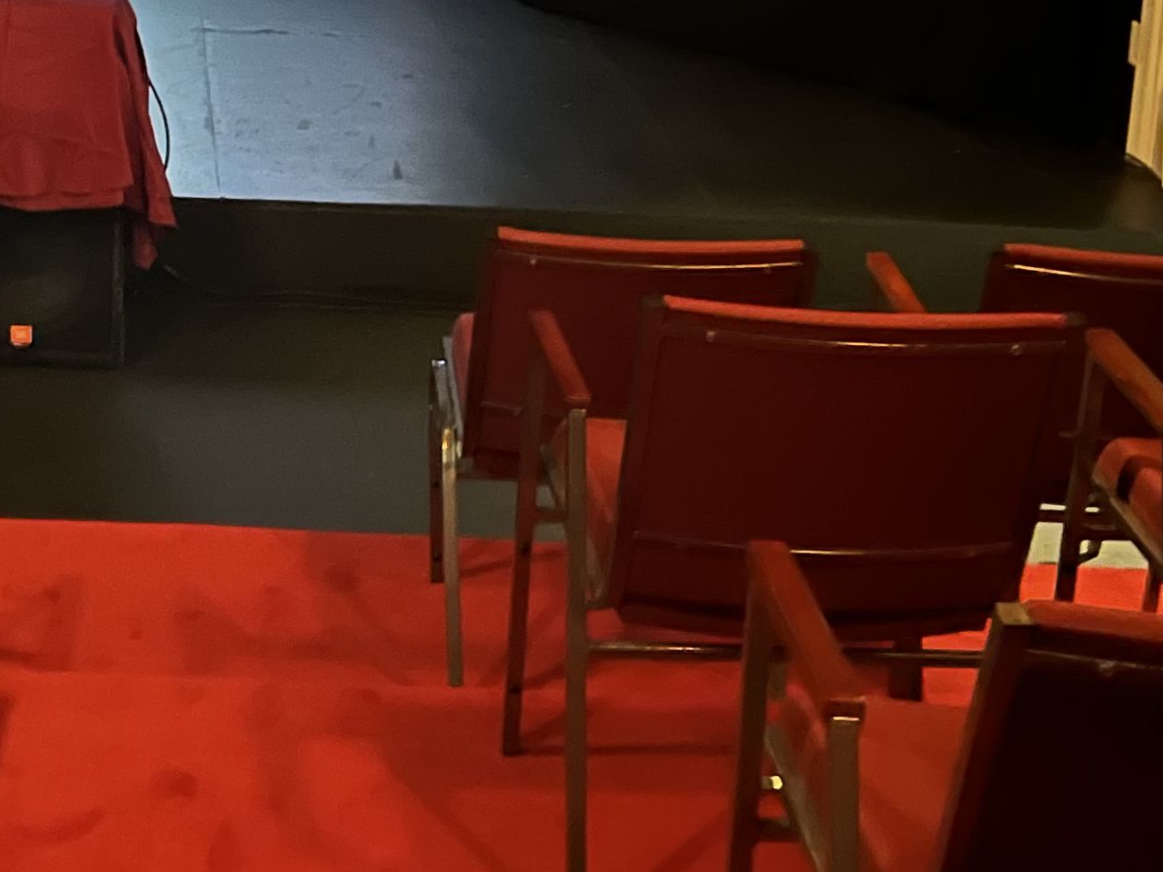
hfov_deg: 24.1
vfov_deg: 18.3
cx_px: 48
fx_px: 2621
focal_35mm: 78
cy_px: -57
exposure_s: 1/9
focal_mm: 5.7
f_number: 1.5
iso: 1250
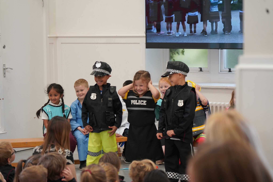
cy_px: 91
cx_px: 136
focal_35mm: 105
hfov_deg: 19.5
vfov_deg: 13.0
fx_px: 796
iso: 1250
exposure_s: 1/160
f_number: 4
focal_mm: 105
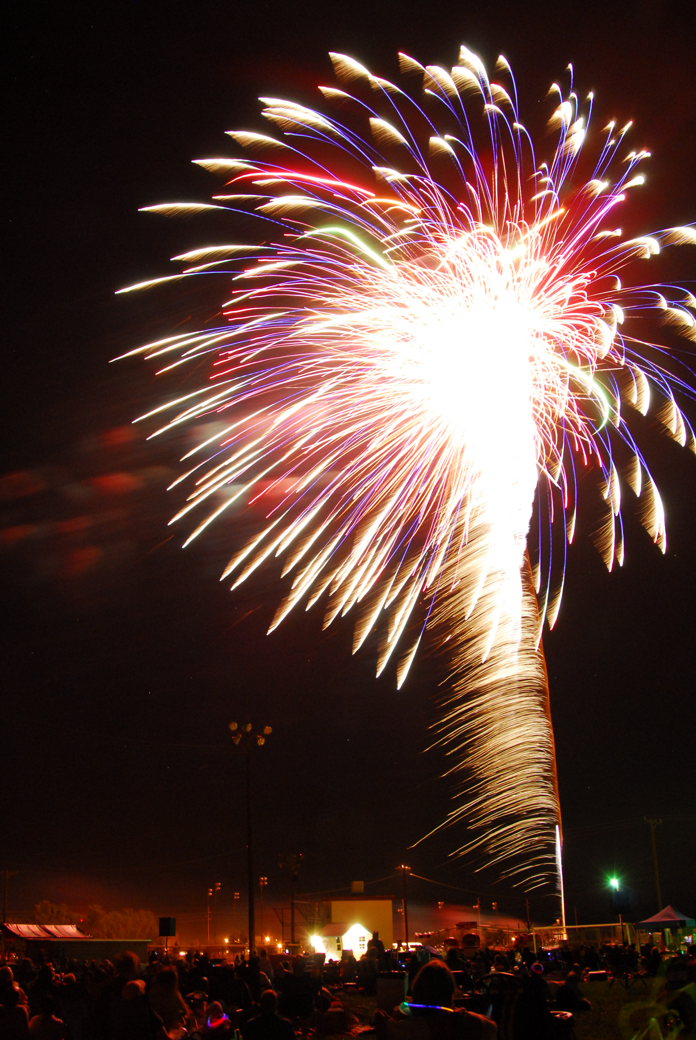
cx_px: 348
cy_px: 520
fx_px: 1041
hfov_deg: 37.0
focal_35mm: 36
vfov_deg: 53.1
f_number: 8
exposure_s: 4.5
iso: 800
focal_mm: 24
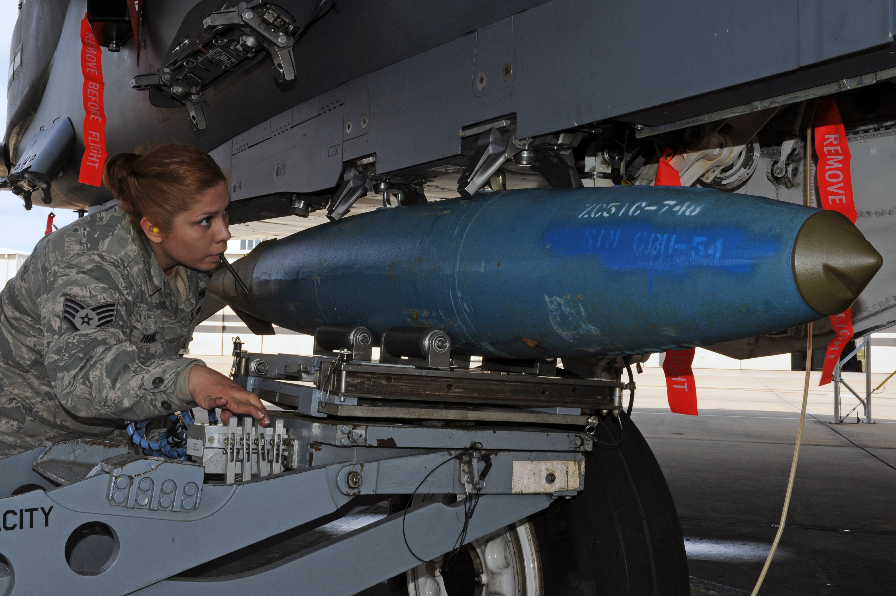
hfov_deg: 48.5
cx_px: 448
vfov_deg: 33.4
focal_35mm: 40
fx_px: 995
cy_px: 298
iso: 500
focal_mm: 40
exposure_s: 1/100
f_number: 22
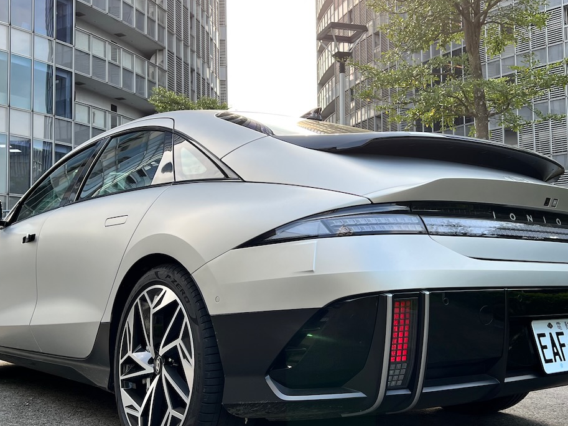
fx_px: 673
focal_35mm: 41
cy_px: 217
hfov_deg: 45.8
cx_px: 299
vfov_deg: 35.1
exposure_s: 1/733
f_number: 1.5
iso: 50
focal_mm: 5.7
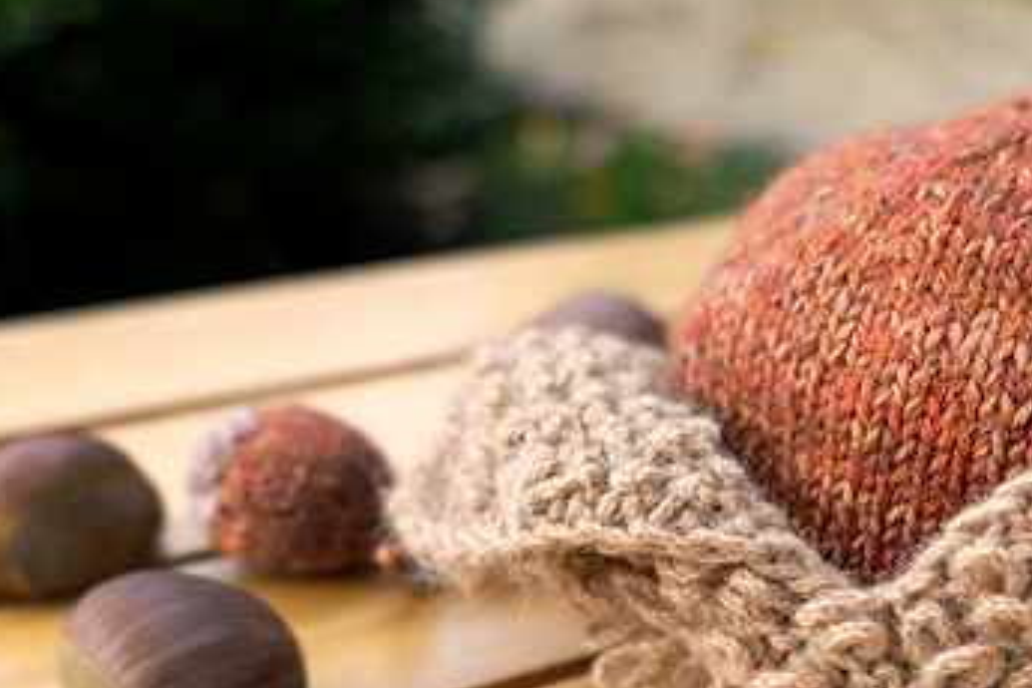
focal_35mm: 52
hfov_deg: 37.4
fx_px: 1491
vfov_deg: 25.5
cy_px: 567
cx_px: 748
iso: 200
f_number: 2.8
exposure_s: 1/200
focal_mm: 18.8
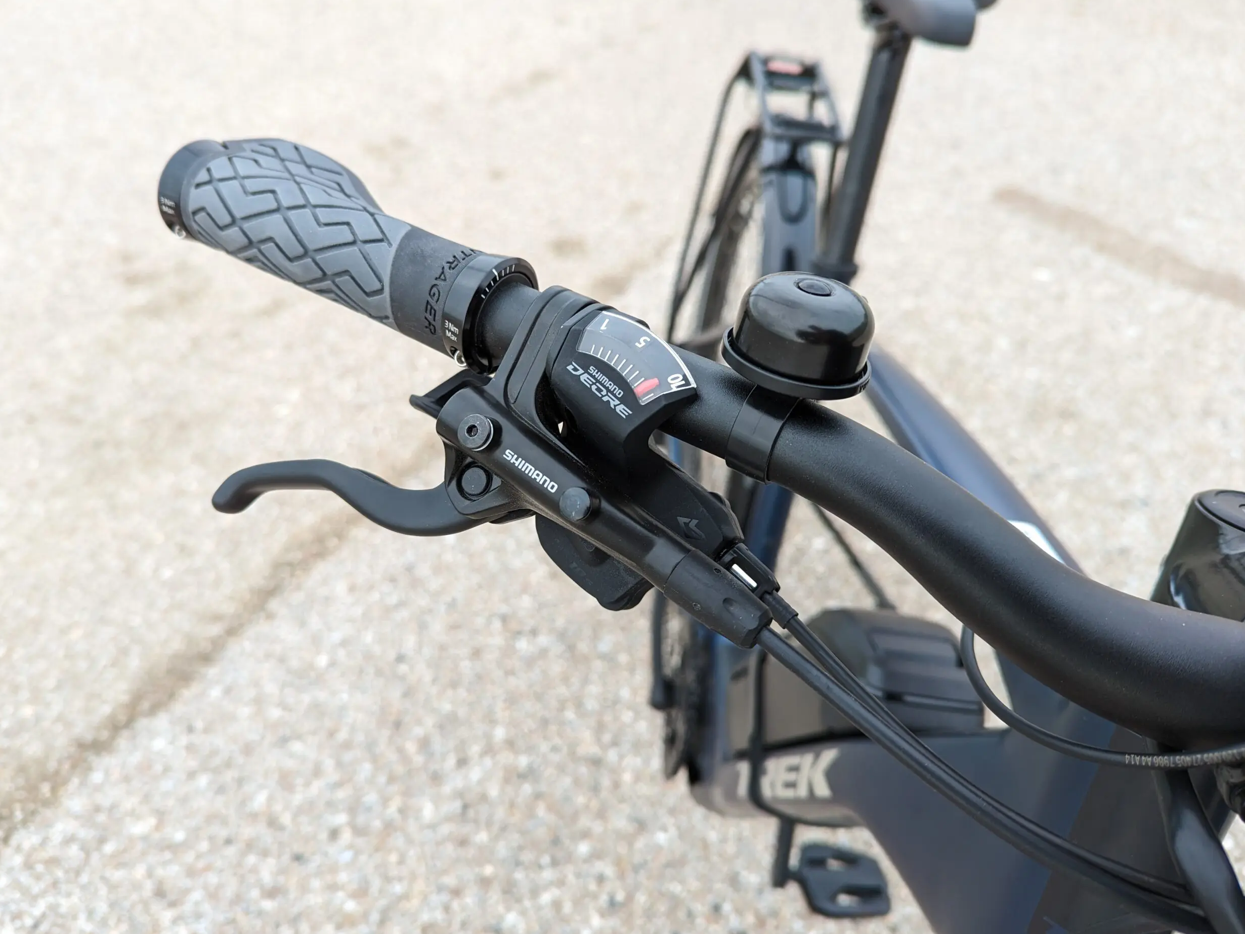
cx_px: 598
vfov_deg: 54.9
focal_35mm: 25
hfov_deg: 69.4
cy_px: 450
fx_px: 899
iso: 69
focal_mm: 6.81
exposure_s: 1/336
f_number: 1.85
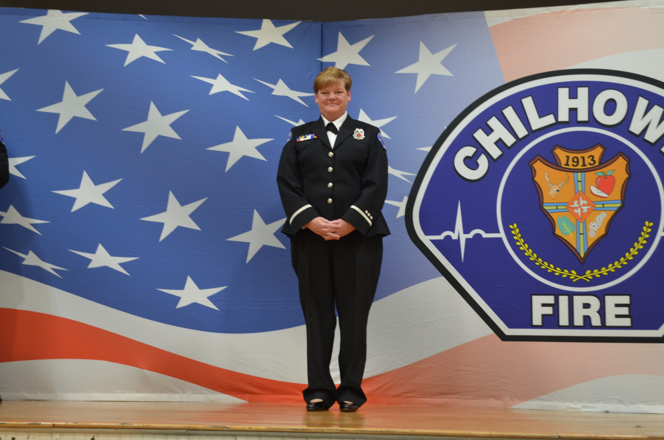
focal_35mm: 57
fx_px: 1049
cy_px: 220
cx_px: 332
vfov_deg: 23.7
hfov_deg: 35.1
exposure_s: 1/60
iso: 800
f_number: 5
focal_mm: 38
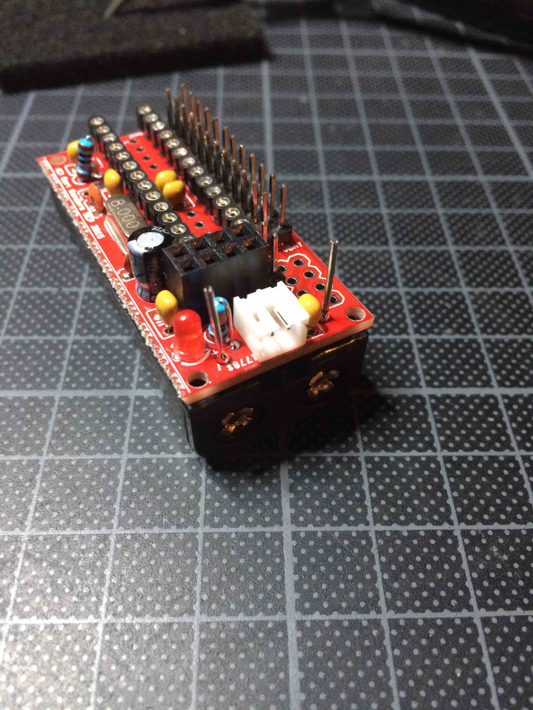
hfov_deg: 48.2
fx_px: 595
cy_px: 355
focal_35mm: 29
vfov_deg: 61.7
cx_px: 266
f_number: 2.2
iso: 320
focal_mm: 4.15
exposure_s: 1/33
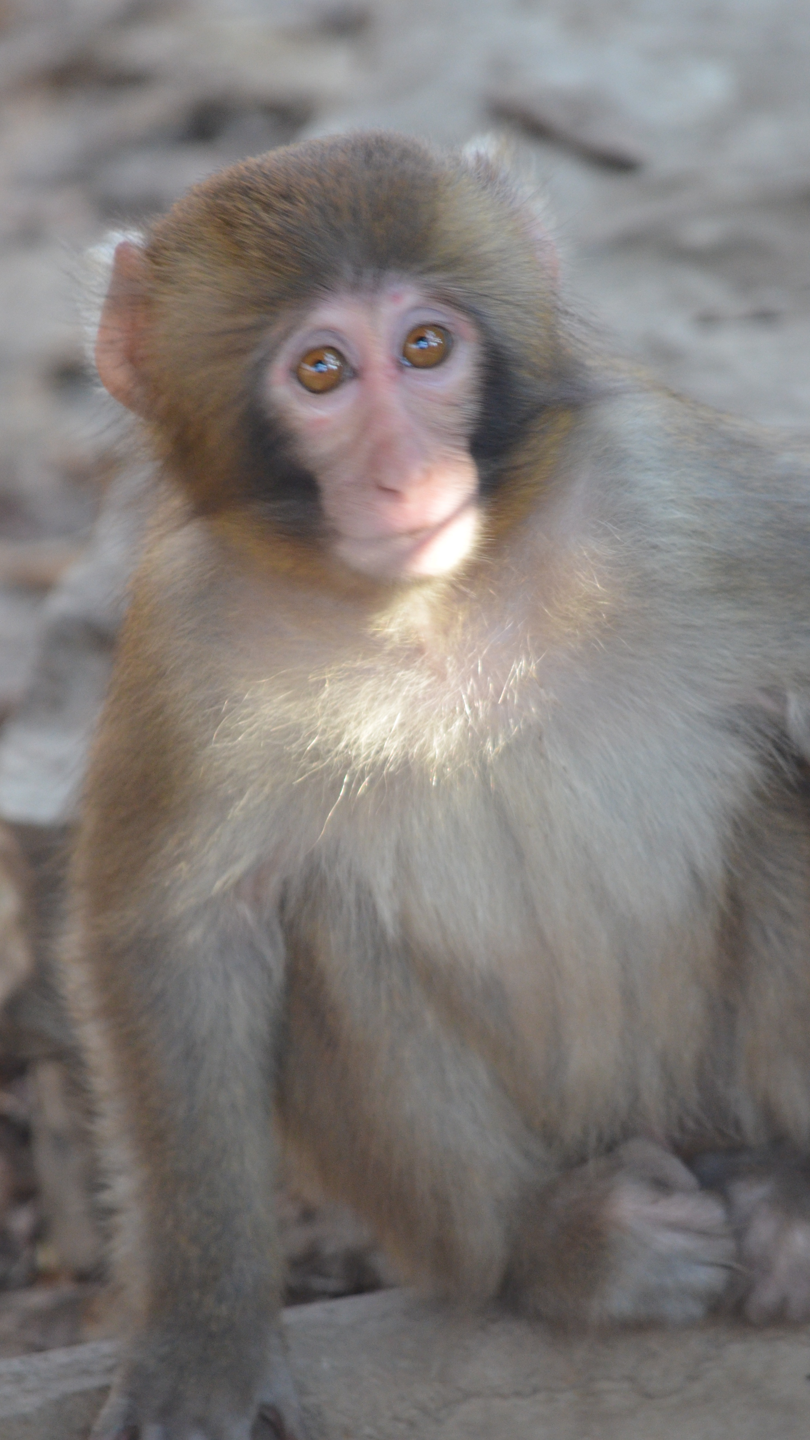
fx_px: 17982
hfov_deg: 2.6
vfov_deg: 4.6
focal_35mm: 471
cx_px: 411
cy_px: 720
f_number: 5.6
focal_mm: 300
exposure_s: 1/125
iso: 1600
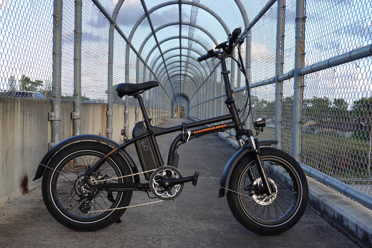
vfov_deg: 28.6
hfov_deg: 41.9
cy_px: 124
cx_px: 186
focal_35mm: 47
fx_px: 486
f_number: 4
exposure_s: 1/160
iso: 100
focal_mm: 17.53
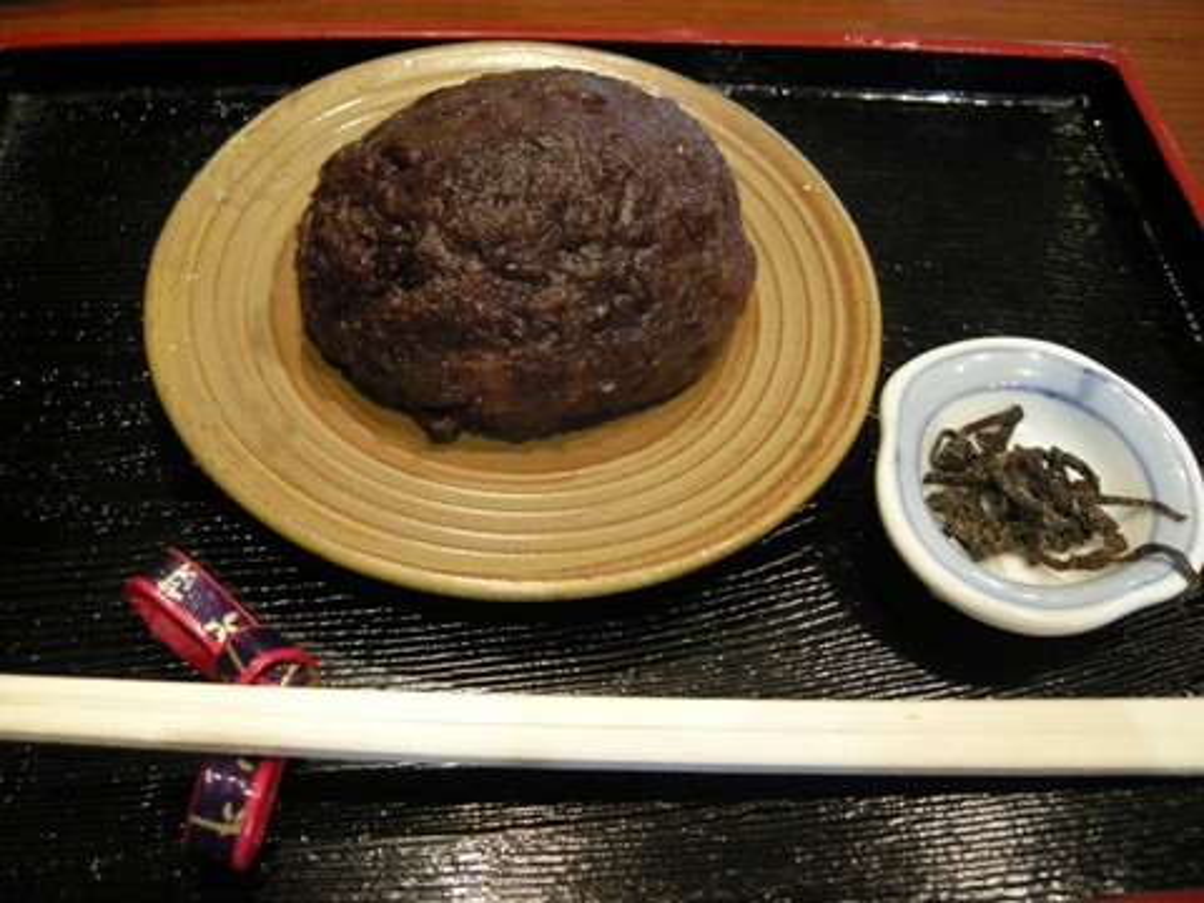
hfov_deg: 52.6
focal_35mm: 35
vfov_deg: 40.7
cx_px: 602
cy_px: 452
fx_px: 1217
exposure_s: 1/15.2
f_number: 2.7
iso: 400
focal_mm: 7.5
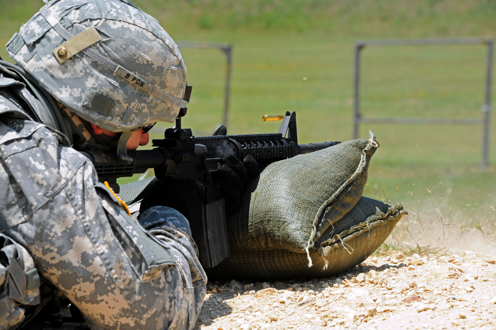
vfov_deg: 6.9
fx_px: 2755
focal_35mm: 200
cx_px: 248
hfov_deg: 10.3
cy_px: 165
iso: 800
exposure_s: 1/640
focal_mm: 200
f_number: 13
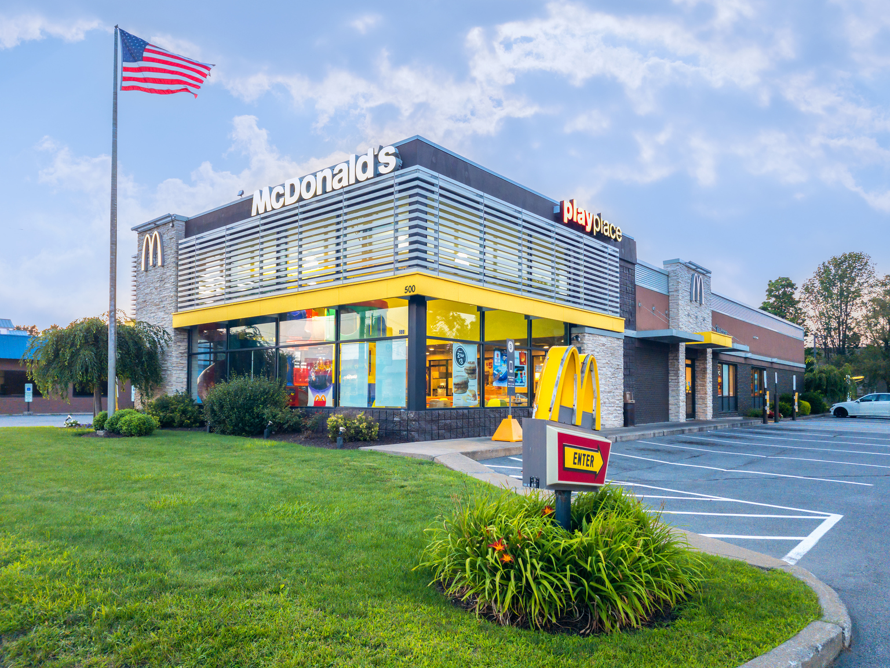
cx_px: 445
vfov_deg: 58.9
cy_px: 334
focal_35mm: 23
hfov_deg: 73.9
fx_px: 591
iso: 250
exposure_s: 1/60
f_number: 1.7
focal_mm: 6.3
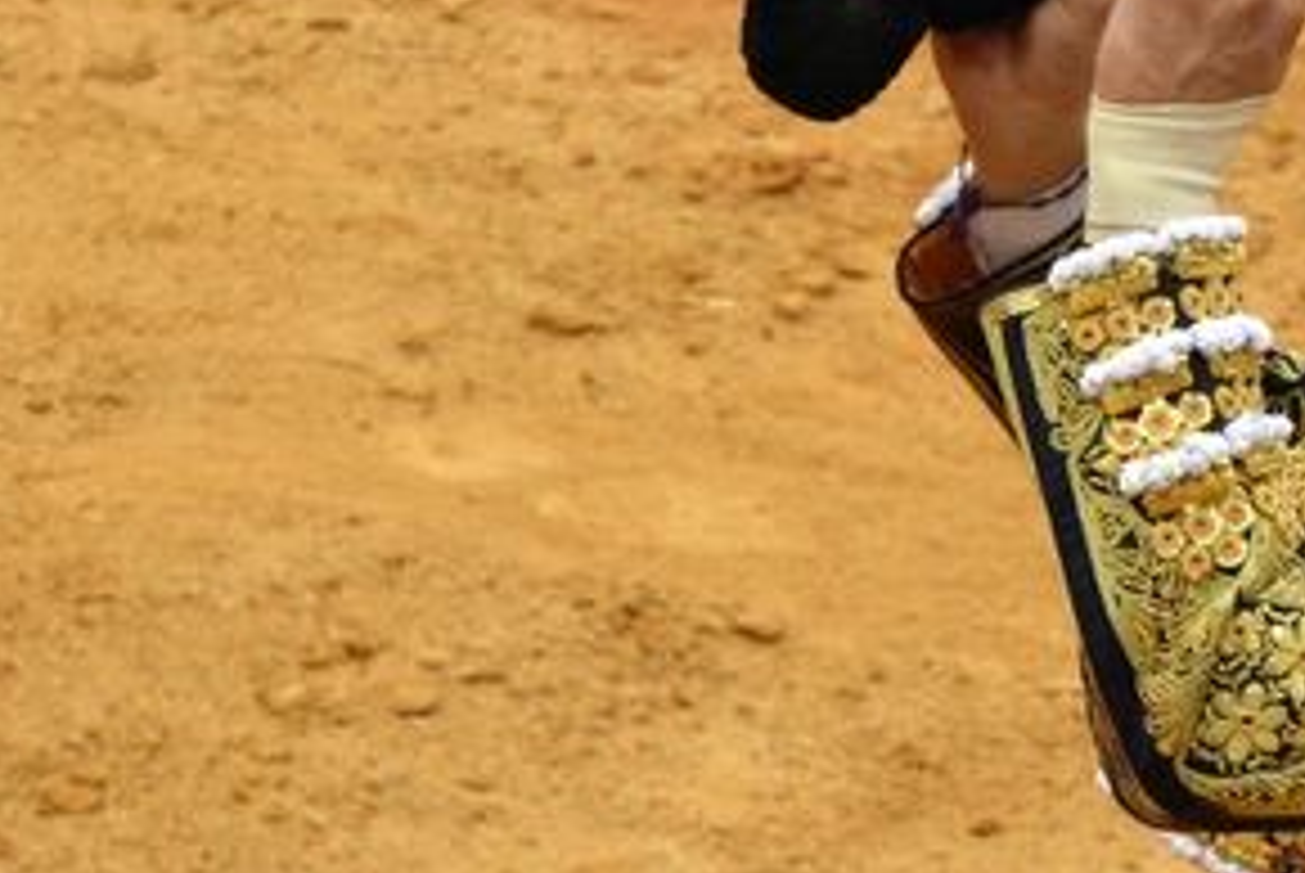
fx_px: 24021
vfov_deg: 2.1
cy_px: 331
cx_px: 1386
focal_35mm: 662
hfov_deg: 3.1
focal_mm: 200
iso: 800
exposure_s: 1/640
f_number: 8
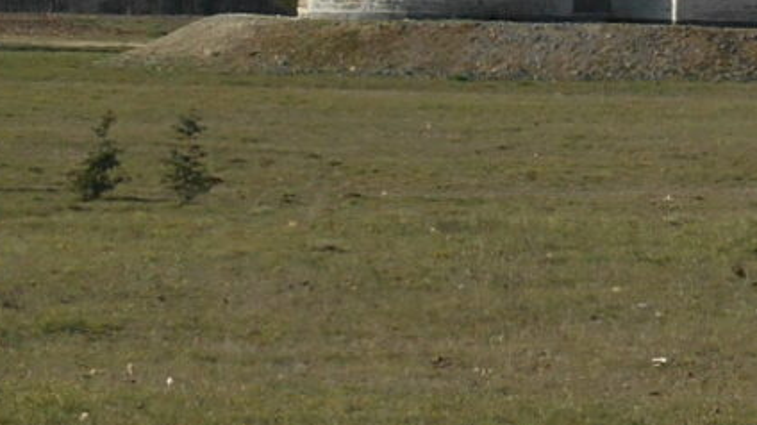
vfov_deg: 4.3
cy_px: -191
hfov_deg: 7.3
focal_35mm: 279
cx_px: 1746
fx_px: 5597
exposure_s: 1/800
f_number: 4.2
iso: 80
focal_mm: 9.5
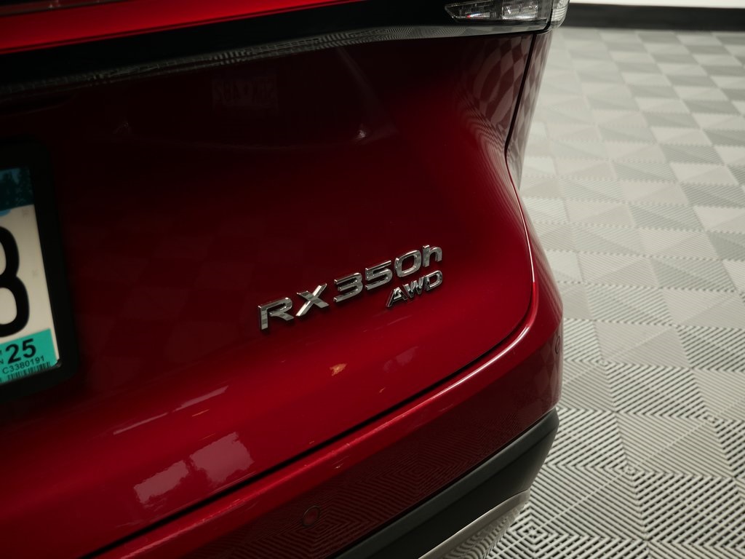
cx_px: 372
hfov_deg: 42.9
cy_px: 280
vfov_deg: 32.9
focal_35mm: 44
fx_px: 947
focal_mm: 22
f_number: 4.5
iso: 200
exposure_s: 1/100
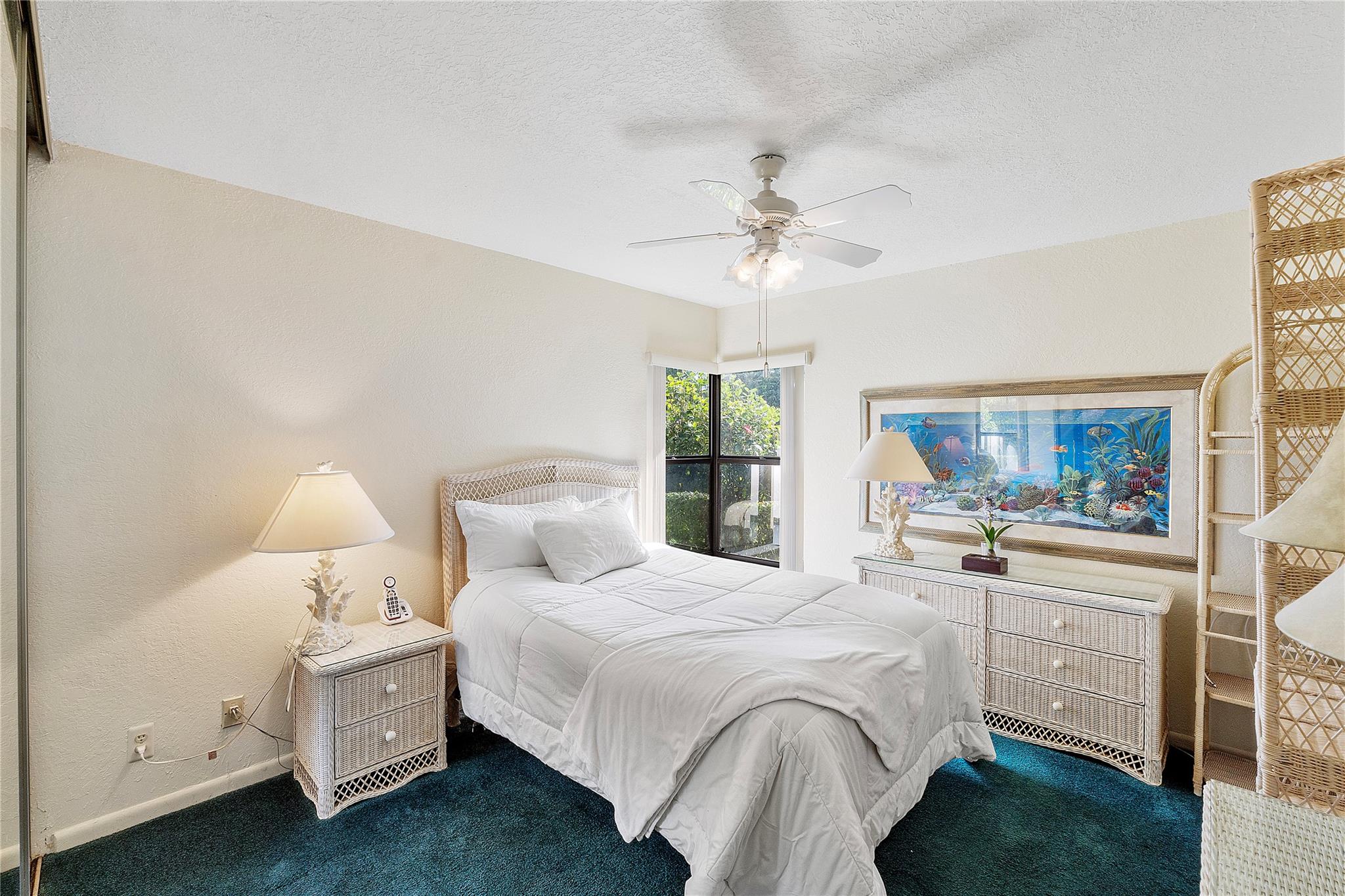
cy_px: 448
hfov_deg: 100.4
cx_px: 672
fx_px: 560
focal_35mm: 15
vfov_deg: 77.3
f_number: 11
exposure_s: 1/10
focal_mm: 10
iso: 160
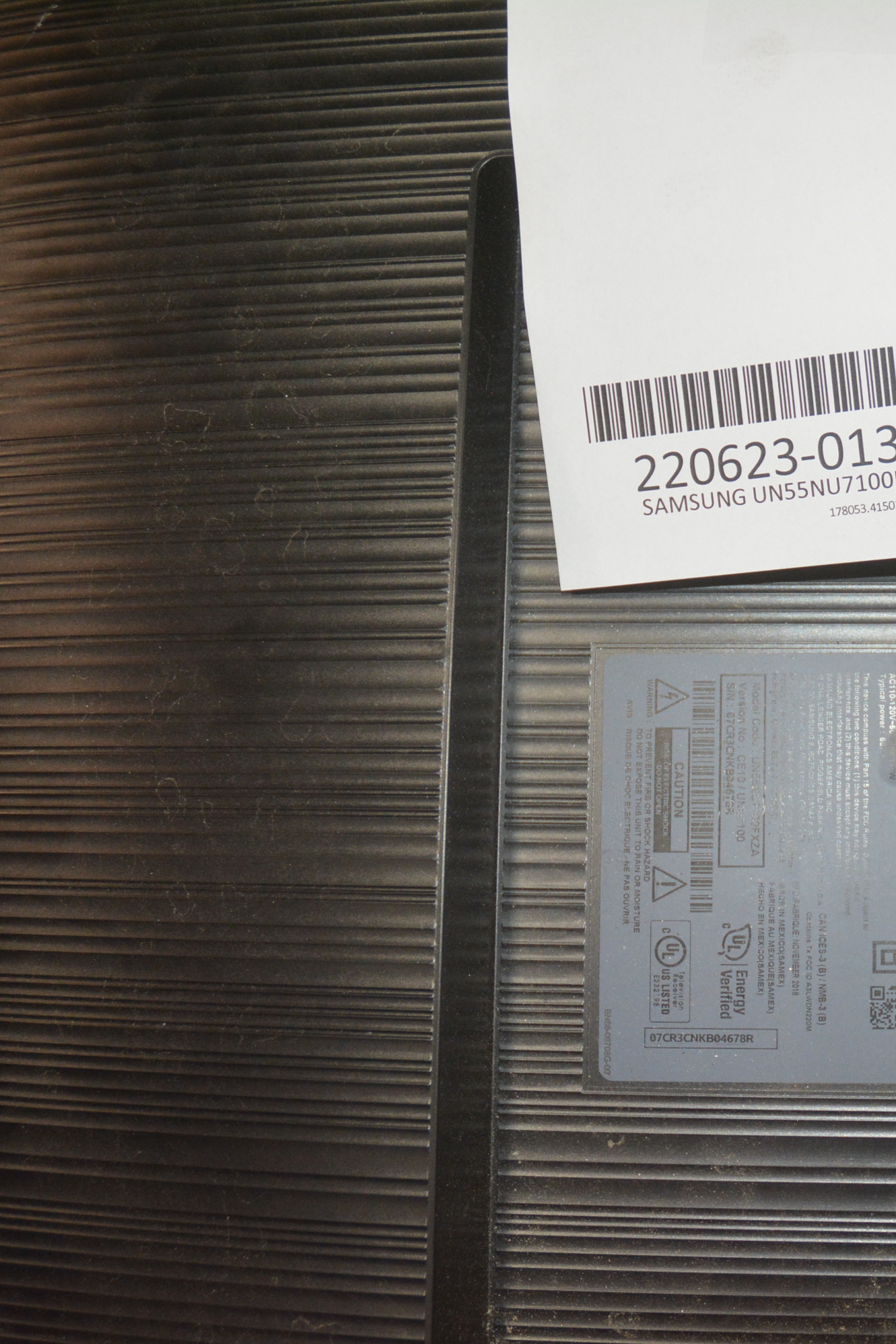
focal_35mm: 54
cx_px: 822
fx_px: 2015
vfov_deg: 36.9
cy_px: 673
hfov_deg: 24.3
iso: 1250
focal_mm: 24
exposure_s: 1/200
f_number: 3.8
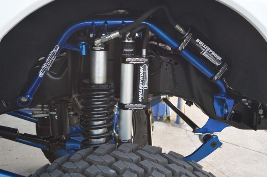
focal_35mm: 45
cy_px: 73
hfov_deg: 43.6
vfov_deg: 29.8
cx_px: 134
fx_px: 334
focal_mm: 24
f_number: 4
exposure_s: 1/60
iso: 560
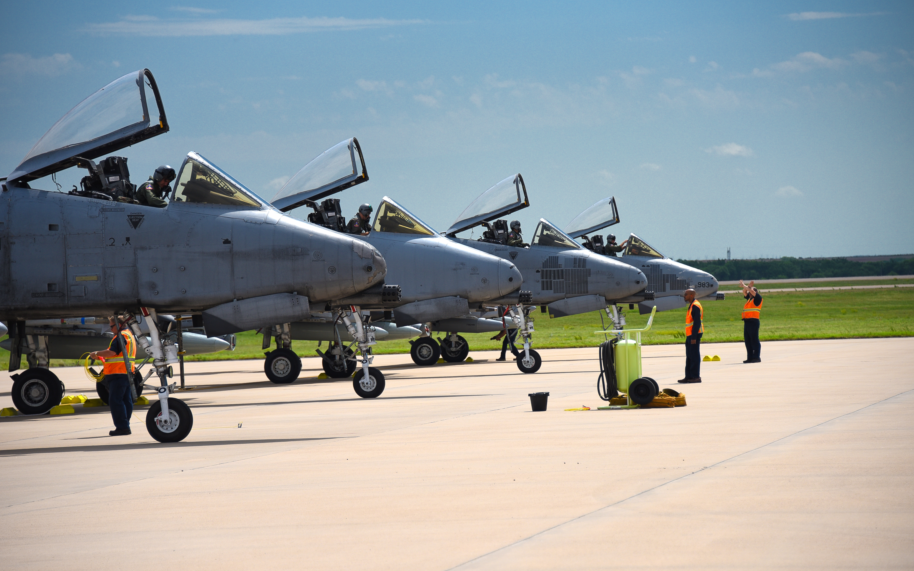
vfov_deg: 7.5
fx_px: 4334
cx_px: 456
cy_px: 293
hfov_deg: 12.0
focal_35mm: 174
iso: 125
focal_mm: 170
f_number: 5.6
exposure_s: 1/1250
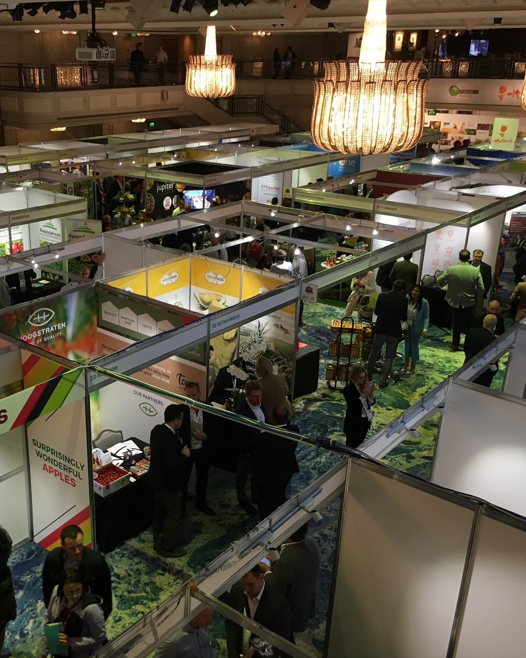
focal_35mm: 38
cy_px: 329
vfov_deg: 47.9
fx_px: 739
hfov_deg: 38.7
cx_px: 170
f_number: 2.2
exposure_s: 1/33
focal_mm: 4.15
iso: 125
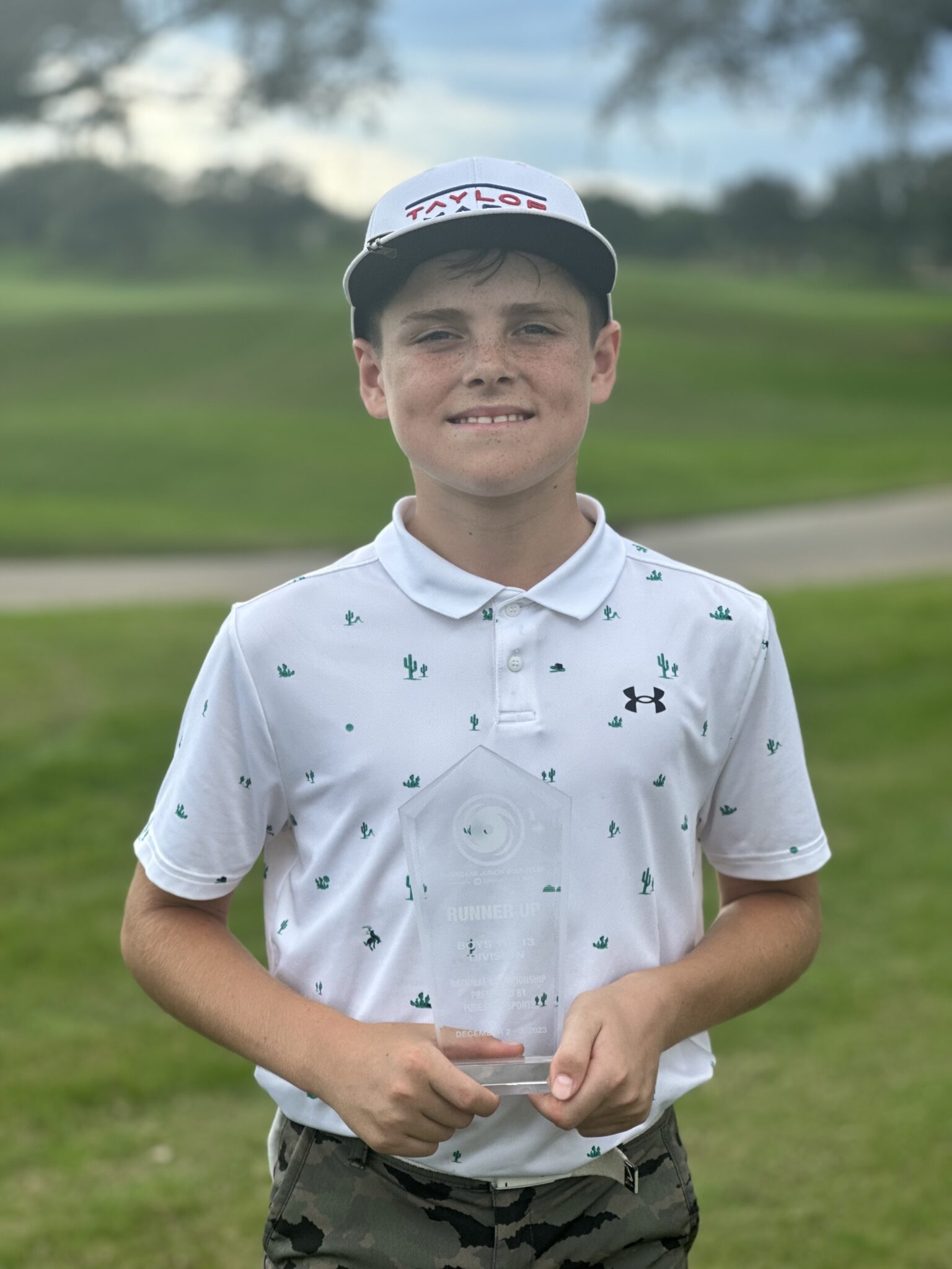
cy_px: 634
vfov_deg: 25.3
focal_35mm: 77
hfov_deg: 19.1
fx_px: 2824
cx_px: 476
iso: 25
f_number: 2.8
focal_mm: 9
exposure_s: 1/191
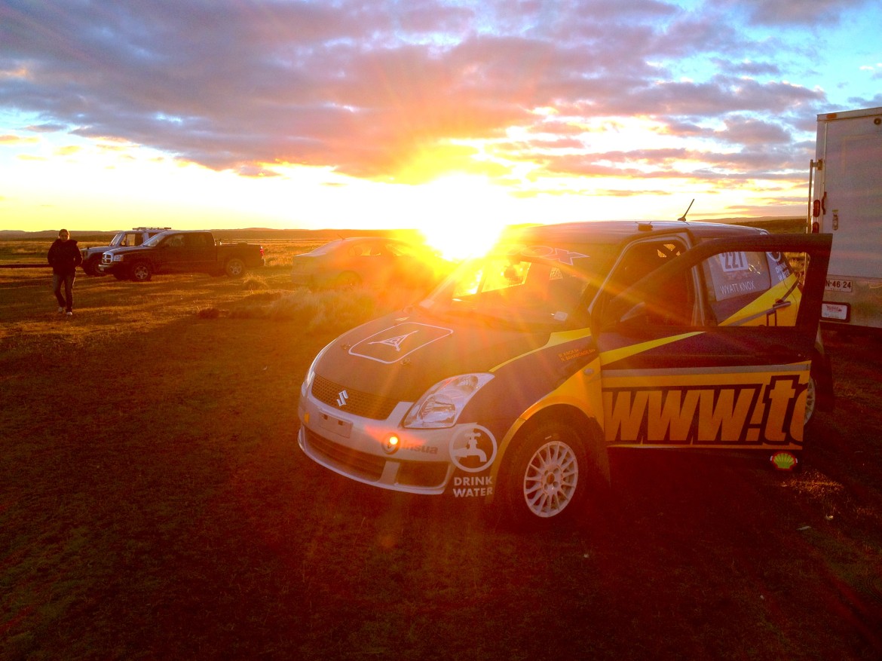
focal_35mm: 35
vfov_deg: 40.7
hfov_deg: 52.6
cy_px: 330
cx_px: 441
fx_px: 892
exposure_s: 1/378
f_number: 2.4
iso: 50
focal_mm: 4.28
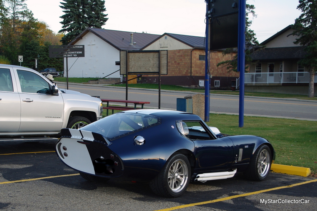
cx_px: 158
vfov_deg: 29.2
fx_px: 405
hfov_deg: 42.7
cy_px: 106
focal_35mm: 46
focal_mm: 30.63
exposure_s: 1/45
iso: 100
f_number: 4
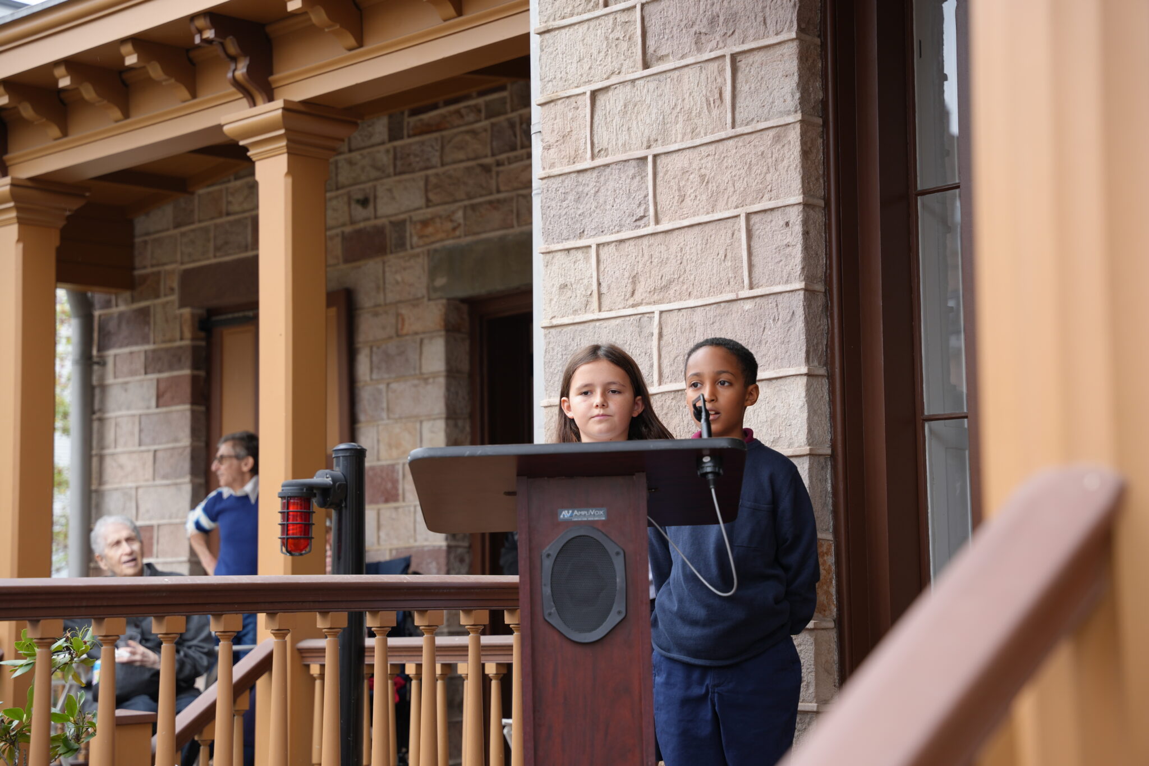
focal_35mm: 70
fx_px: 2234
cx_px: 574
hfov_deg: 28.8
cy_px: 383
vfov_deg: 19.5
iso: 125
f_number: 4
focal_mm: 70
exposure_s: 1/160
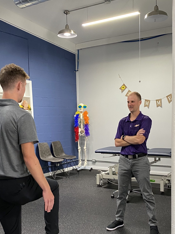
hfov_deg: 48.2
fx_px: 195
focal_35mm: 29
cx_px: 82
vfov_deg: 61.6
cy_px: 125
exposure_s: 1/60
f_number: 1.8
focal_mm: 4.25
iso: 320
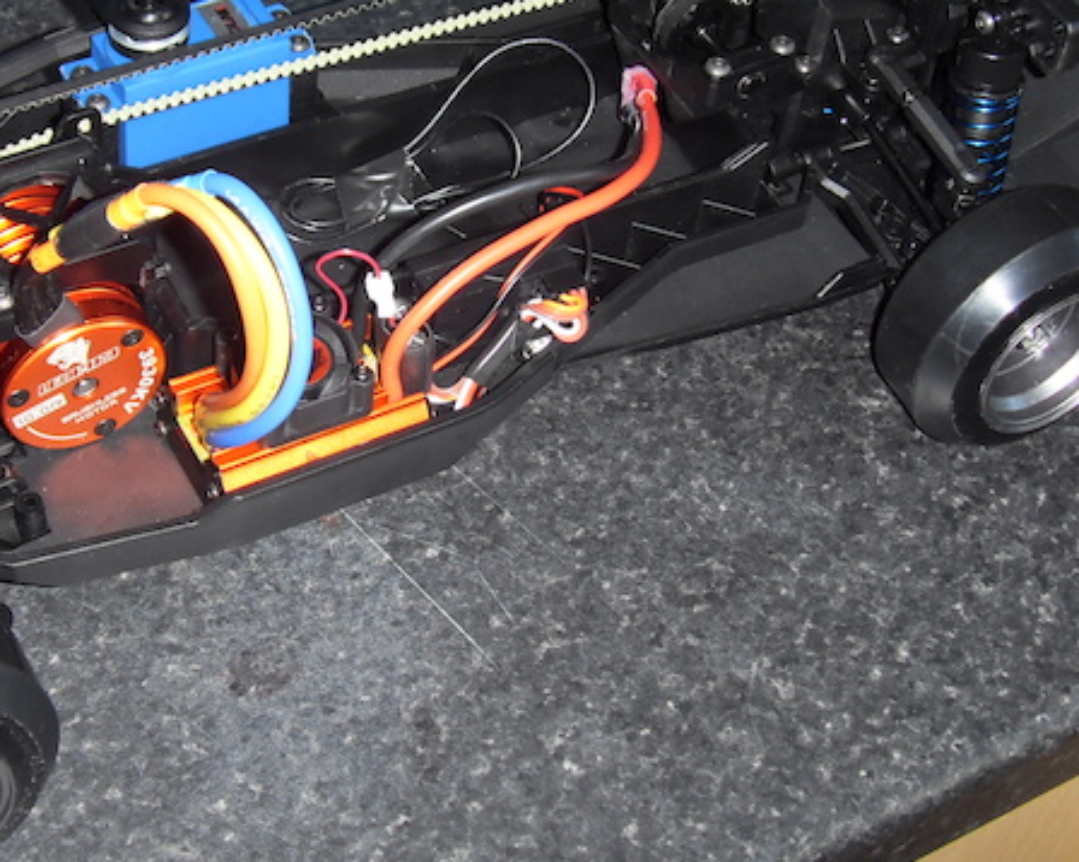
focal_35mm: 68
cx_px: 318
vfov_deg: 22.4
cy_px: 366
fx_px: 2171
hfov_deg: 27.7
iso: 100
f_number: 3.5
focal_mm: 6.6
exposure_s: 1/45
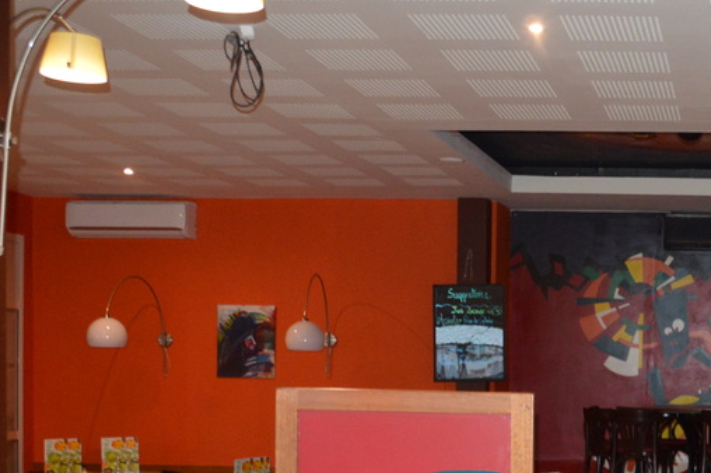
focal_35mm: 71
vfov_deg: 18.9
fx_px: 1401
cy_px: 411
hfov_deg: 26.3
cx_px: 779
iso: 1250
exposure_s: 1/60
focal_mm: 20
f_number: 3.5
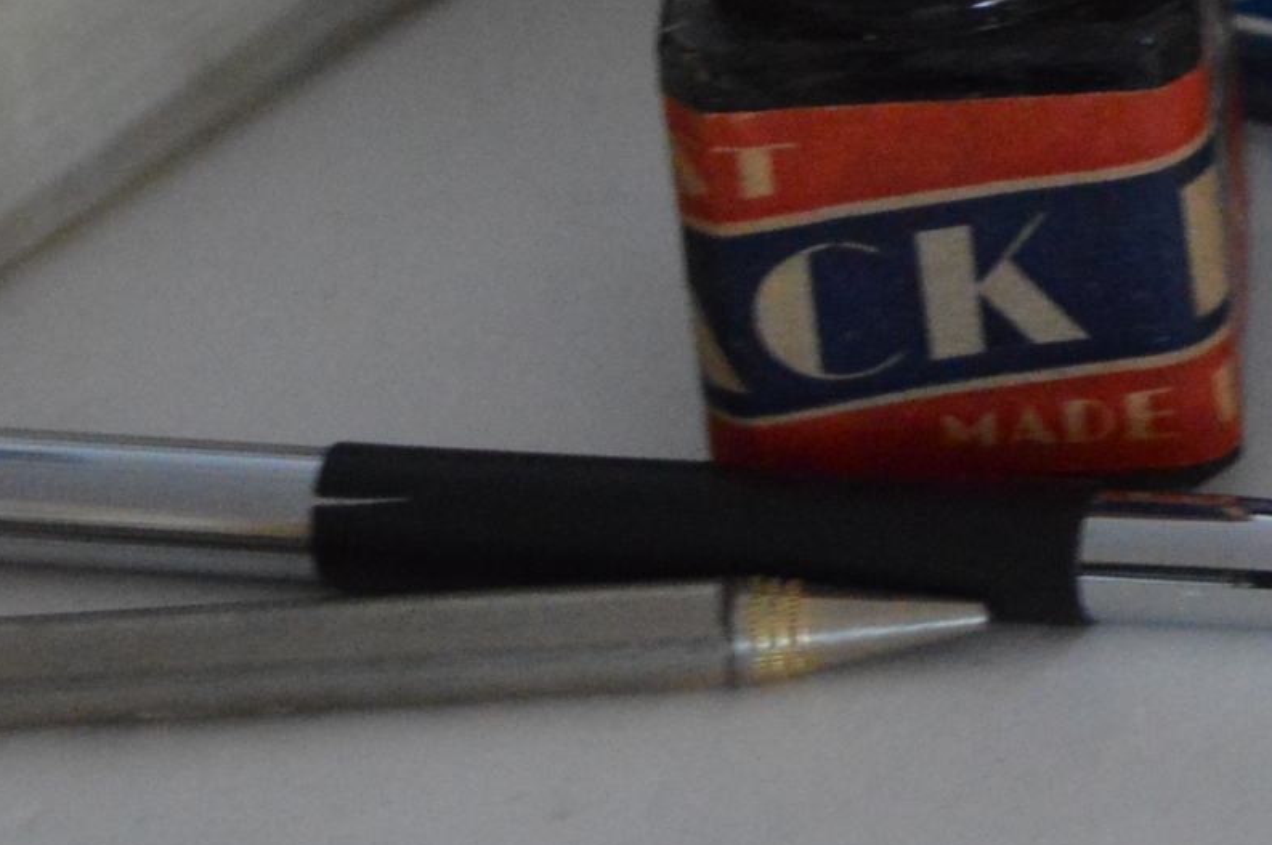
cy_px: -582
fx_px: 11044
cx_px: 1992
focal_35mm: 313
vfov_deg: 4.3
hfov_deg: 6.5
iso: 3200
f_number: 5.6
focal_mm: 55
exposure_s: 1/40
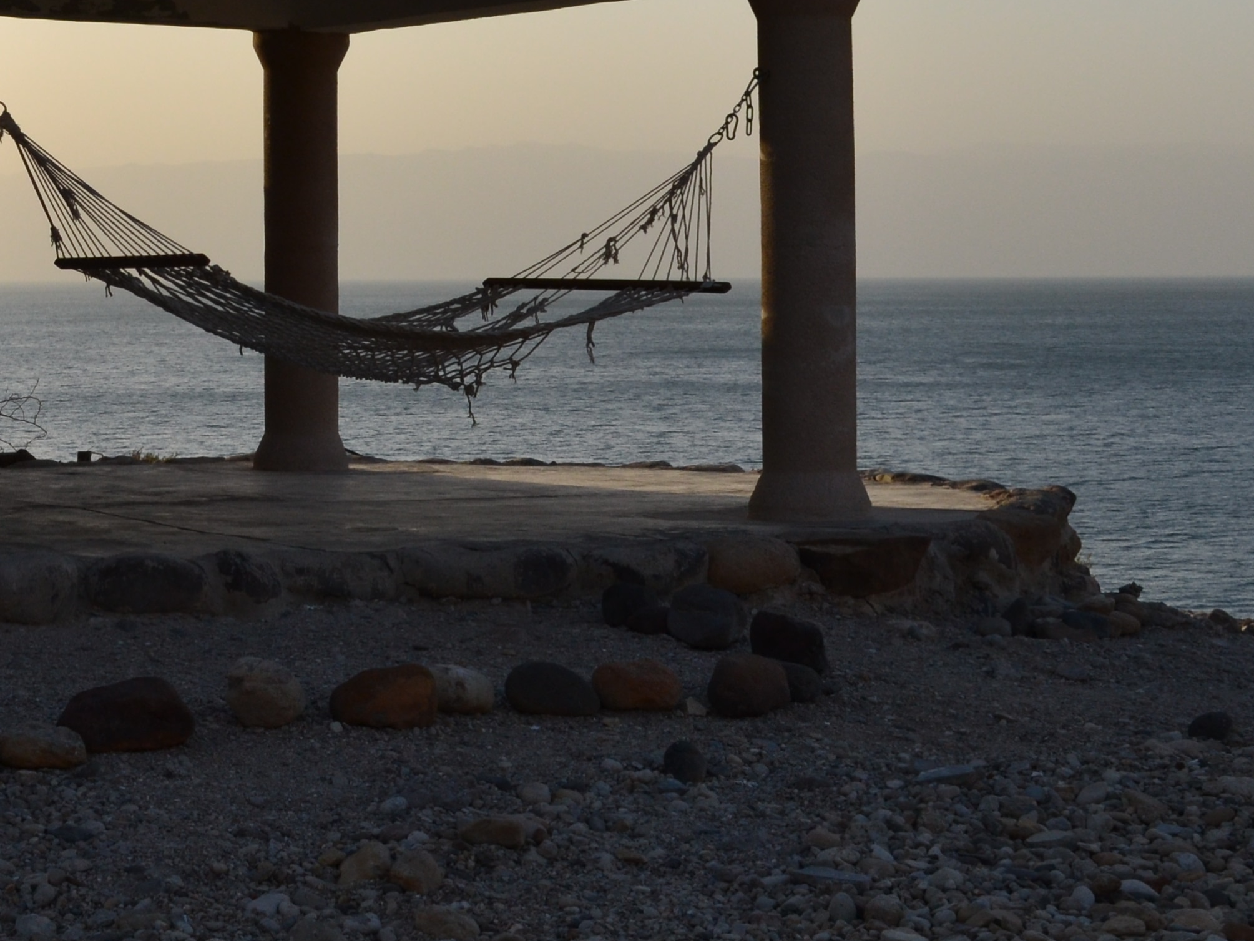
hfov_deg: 22.5
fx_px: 3116
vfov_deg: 17.0
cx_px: 280
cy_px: 179
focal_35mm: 86
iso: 400
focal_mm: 26
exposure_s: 1/400
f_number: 11
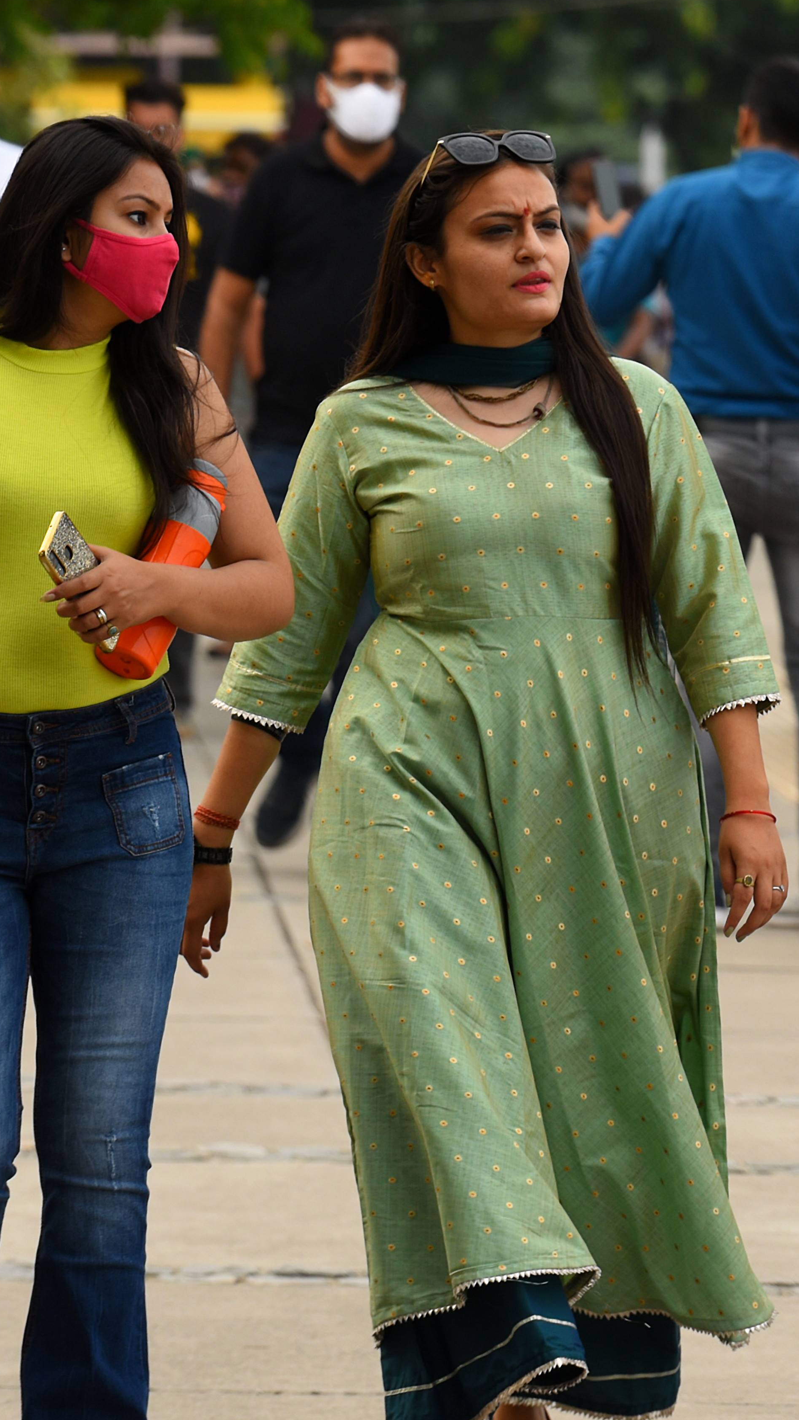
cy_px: 731
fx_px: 11261
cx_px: 937
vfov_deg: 7.2
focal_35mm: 299
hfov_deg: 4.1
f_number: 5.6
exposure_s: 1/400
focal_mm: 160
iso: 250
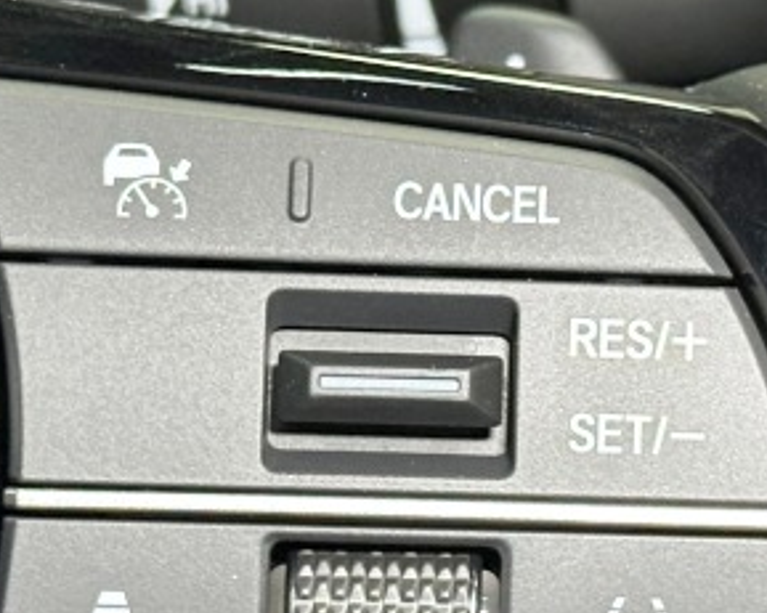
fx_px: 3767
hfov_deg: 11.6
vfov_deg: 9.3
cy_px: 401
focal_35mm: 166
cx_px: 385
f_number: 1.78
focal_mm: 6.86
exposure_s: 1/40
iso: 400
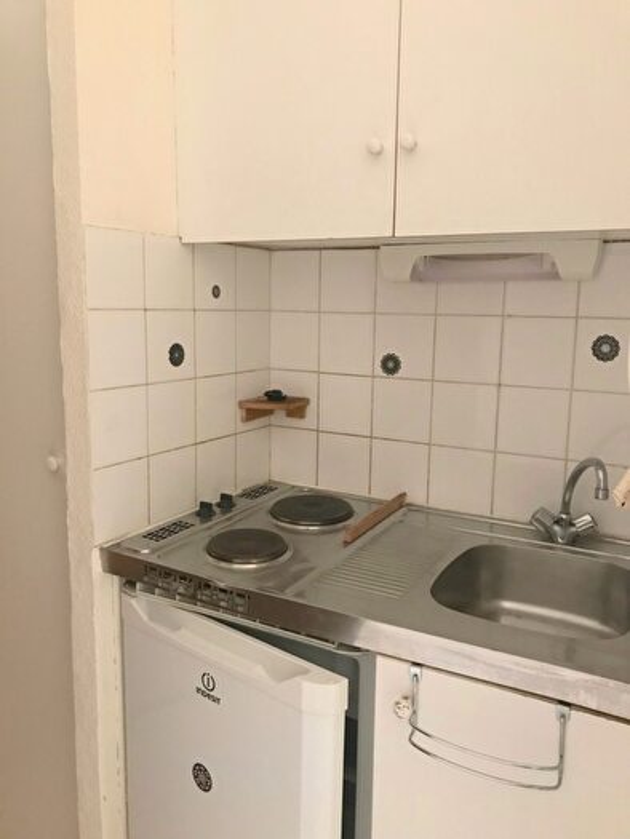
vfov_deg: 63.4
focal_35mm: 28
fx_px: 679
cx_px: 315
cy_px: 420
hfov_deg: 49.8
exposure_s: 1/7
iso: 80
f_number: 1.8
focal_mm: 3.99
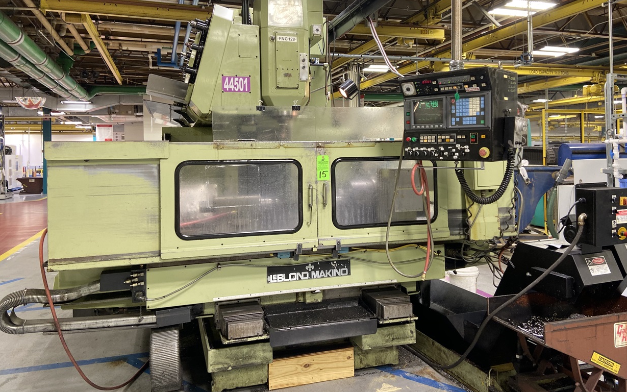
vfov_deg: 44.3
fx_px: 478
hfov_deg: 66.5
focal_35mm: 28
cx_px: 318
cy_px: 154
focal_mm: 4.25
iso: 100
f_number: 1.8
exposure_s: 1/60
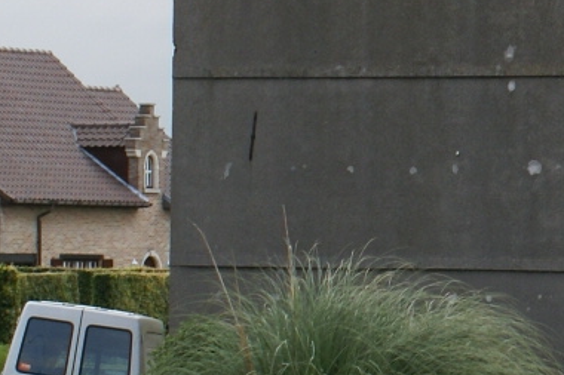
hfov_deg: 7.6
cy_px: 110
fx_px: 4158
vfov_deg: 5.2
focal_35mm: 266
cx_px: 885
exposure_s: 1/125
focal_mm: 35
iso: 100
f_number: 8
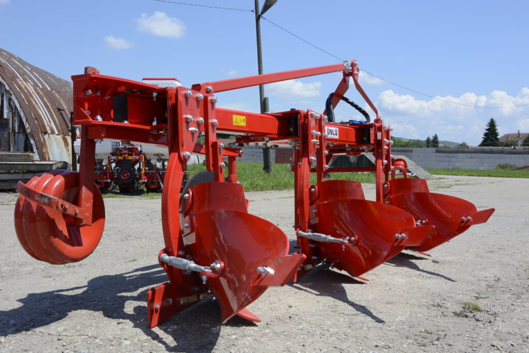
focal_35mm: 36
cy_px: 176
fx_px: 529
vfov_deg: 36.9
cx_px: 264
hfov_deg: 53.1
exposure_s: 1/200
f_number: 8
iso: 100
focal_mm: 24
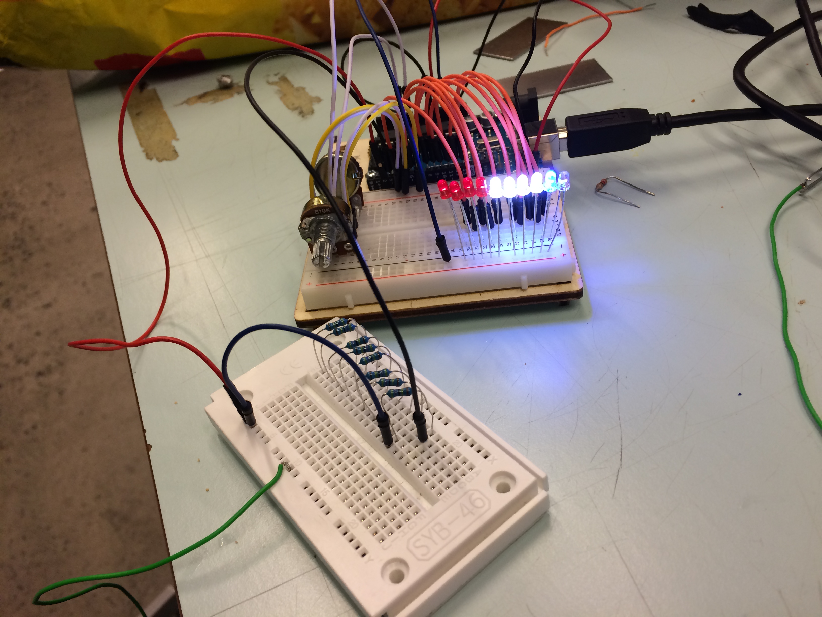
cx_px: 411
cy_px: 308
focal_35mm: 29
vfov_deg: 48.2
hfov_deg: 61.7
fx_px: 689
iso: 32
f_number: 2.2
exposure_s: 1/30
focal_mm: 4.15
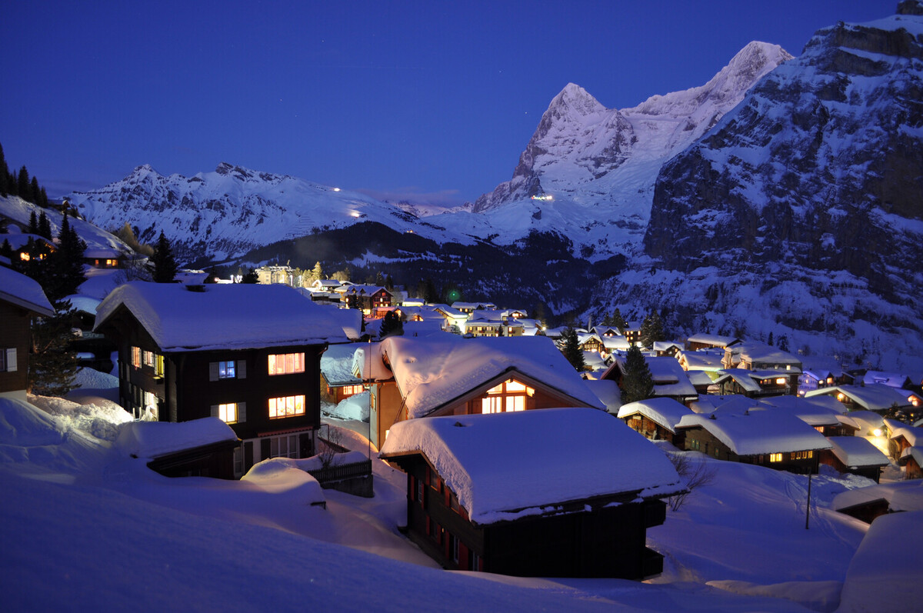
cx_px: 462
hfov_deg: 67.4
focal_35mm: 27
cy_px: 306
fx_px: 691
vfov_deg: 47.8
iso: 250
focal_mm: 18
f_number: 3.5
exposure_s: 15
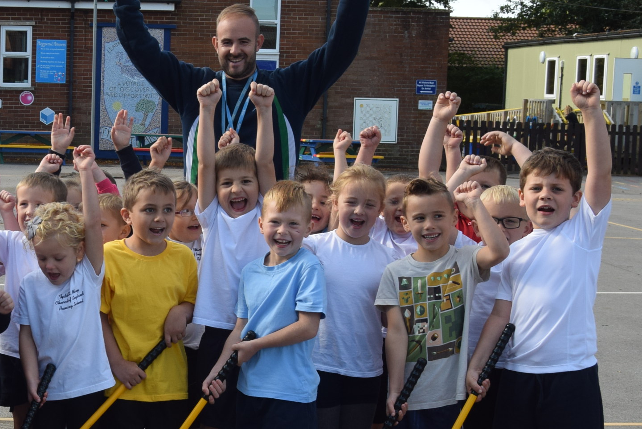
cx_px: 68
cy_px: 272
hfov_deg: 24.4
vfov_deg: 16.9
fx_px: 1445
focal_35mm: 81
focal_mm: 26
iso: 360
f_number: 8
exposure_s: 1/250
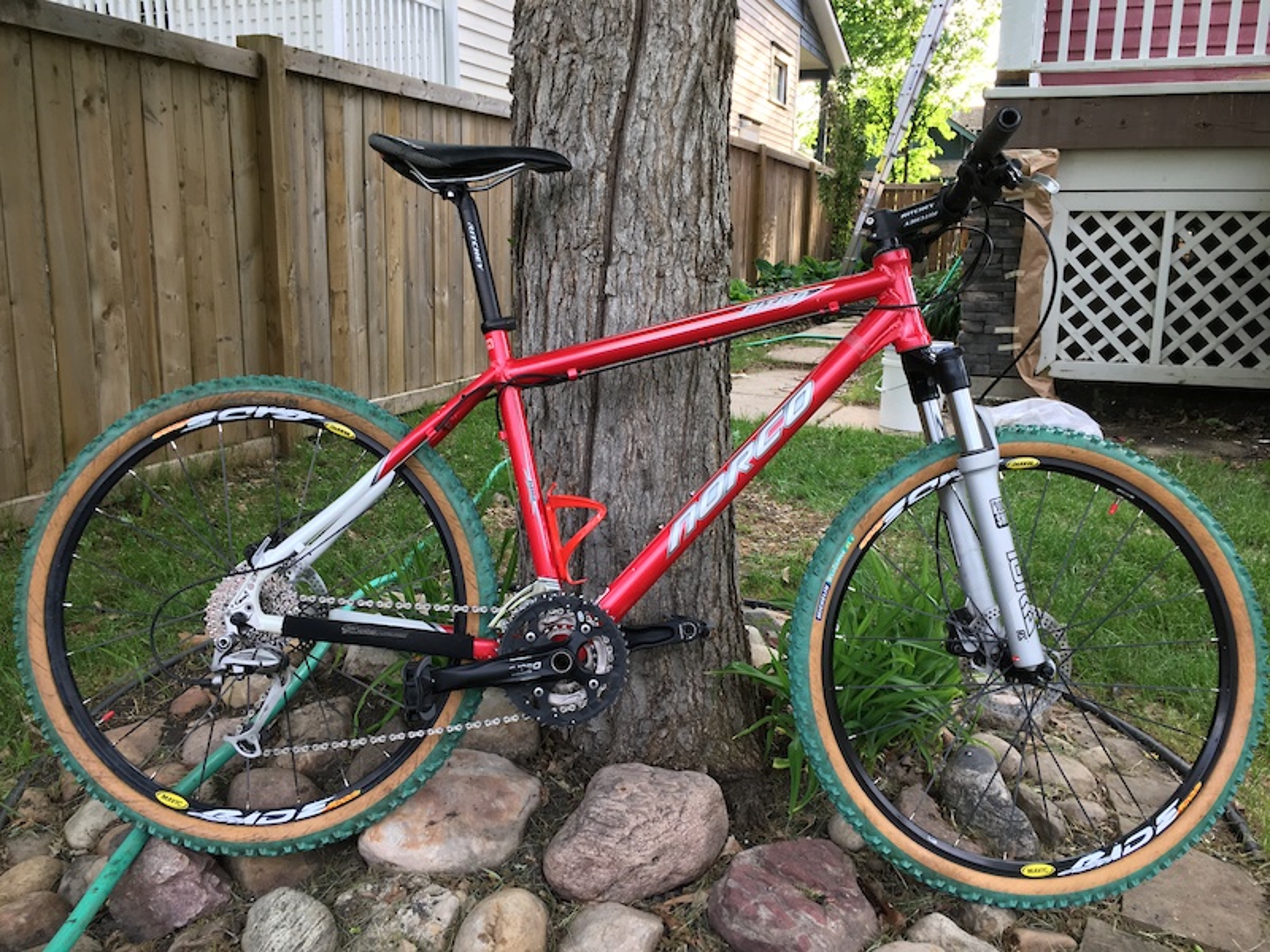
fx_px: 1064
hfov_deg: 61.7
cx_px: 635
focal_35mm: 29
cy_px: 476
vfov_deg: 48.2
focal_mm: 4.15
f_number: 2.2
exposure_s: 1/60
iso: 32
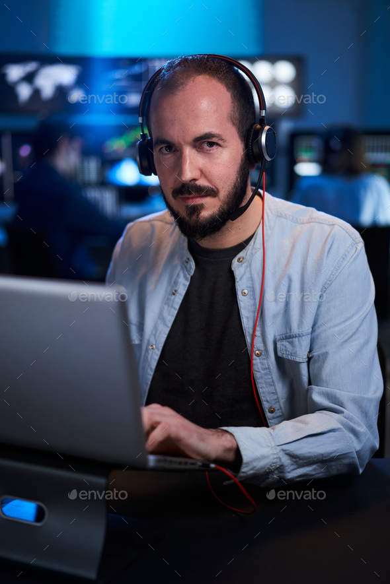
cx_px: 195
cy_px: 292
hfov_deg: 24.6
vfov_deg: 36.2
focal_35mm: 55
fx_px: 894
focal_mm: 55
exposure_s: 1/50
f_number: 2
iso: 320
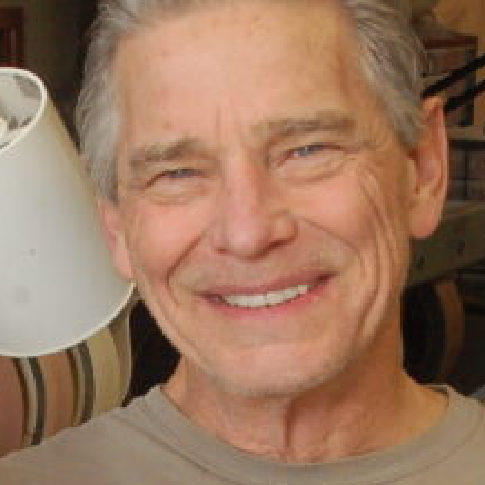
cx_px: 238
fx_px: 2536
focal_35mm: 160
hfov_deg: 10.9
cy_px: 601
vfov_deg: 10.7
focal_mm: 28
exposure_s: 1/8
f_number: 11
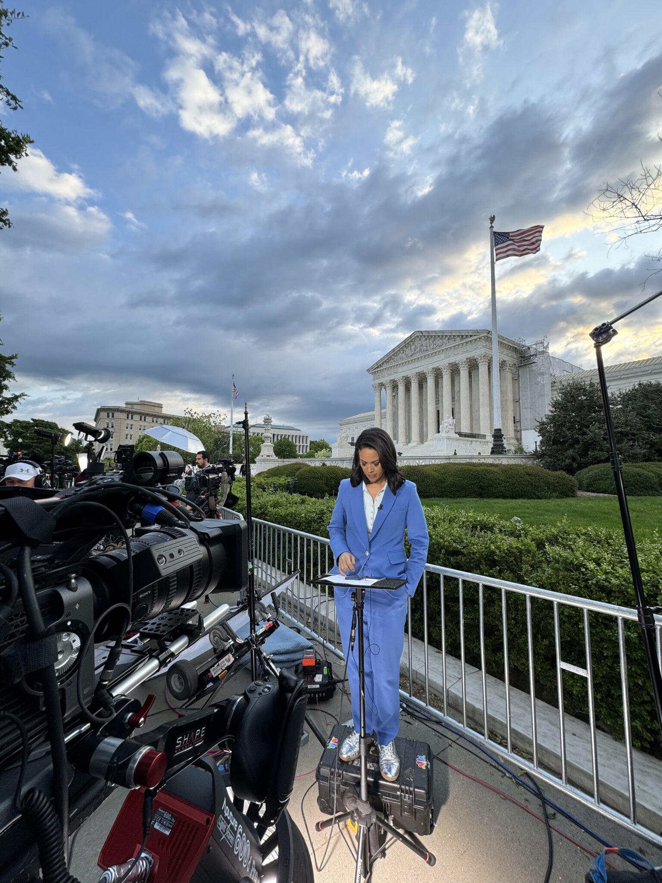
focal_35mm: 14
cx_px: 331
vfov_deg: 102.1
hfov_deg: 85.7
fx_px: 357
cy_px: 442
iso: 40
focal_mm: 2.22
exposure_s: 1/229
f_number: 2.2
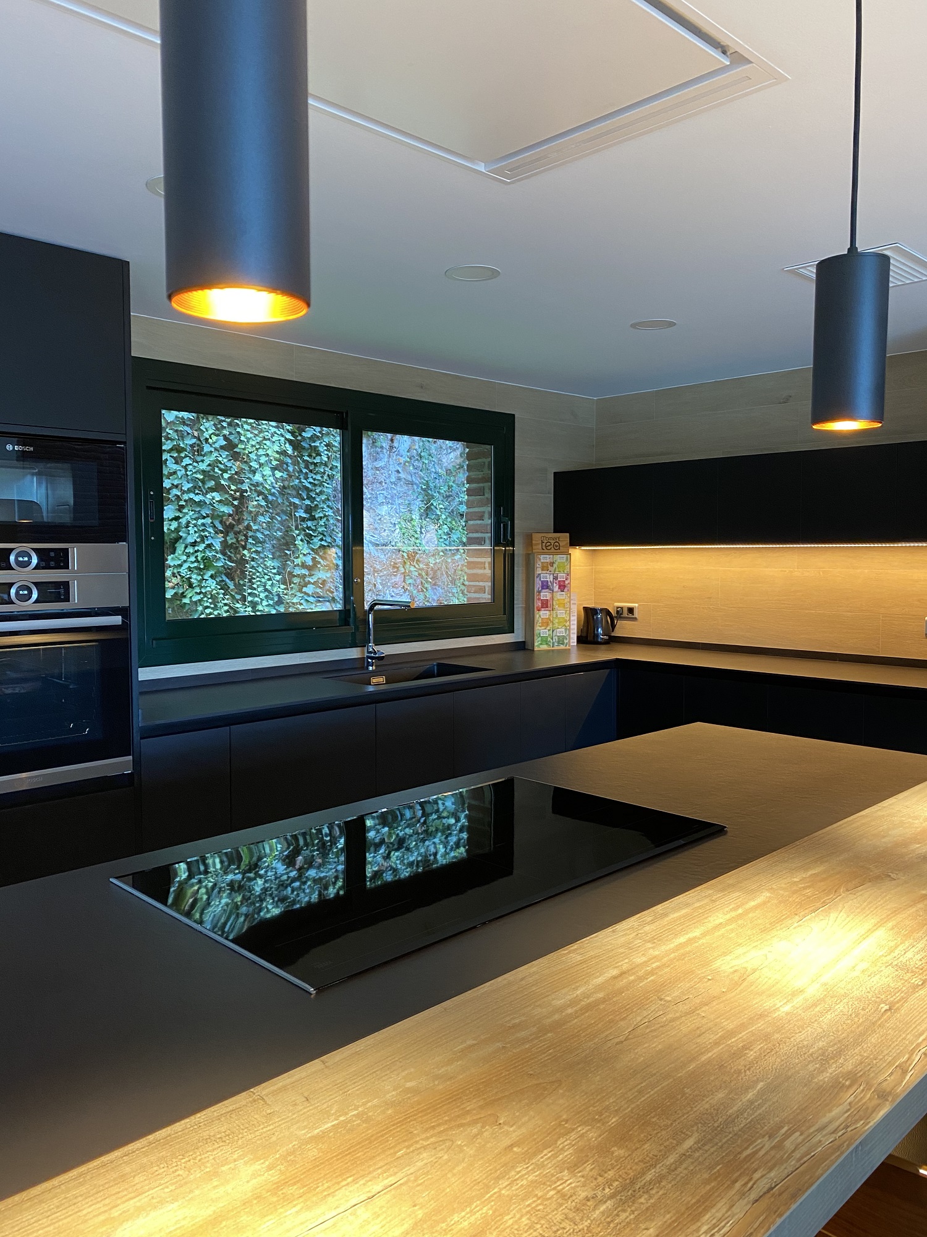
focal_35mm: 26
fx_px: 928
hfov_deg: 53.1
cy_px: 618
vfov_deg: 67.3
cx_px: 464
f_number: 1.8
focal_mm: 4.25
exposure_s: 1/50
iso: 125
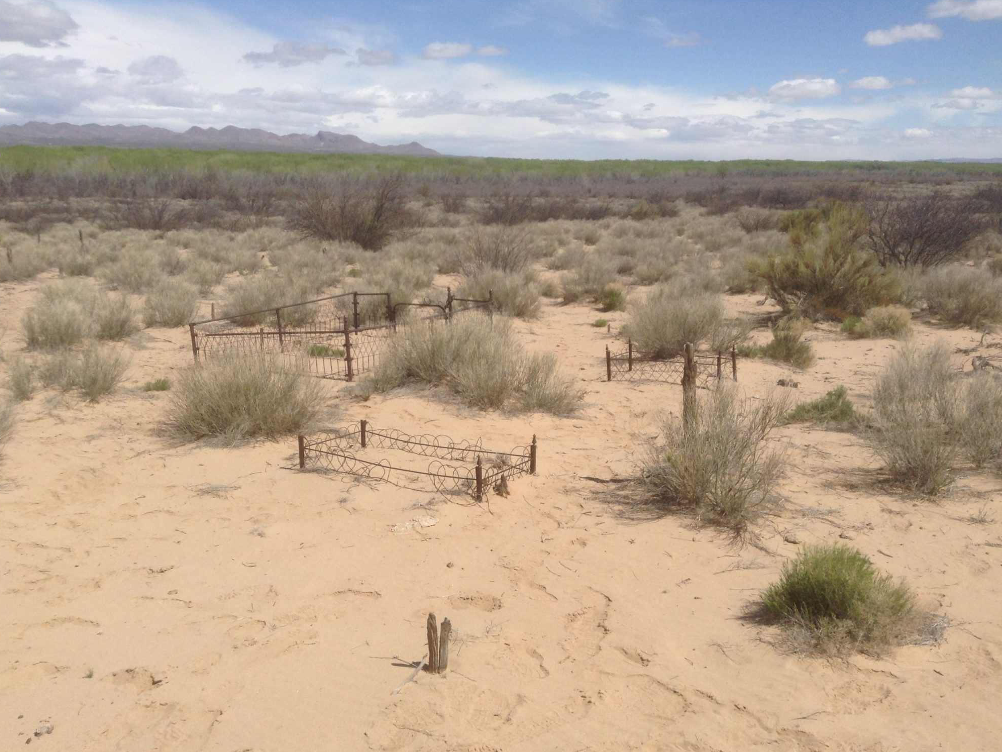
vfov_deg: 41.8
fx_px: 984
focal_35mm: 34
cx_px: 502
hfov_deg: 54.0
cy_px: 380
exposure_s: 1/1931
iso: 25
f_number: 2.4
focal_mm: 3.3
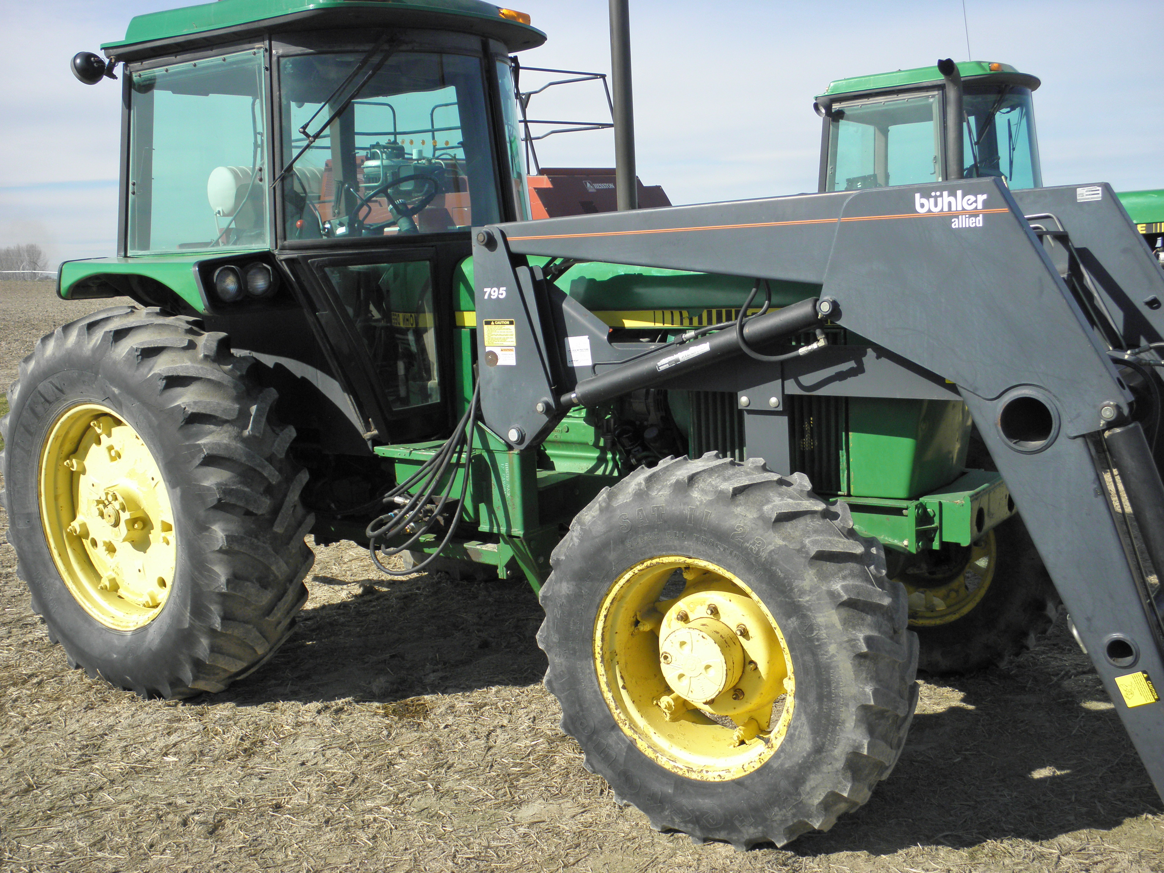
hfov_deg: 51.4
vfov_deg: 39.7
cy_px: 436
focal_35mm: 36
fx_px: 1211
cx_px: 582
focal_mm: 6.4
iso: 100
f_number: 3.7
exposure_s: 1/640
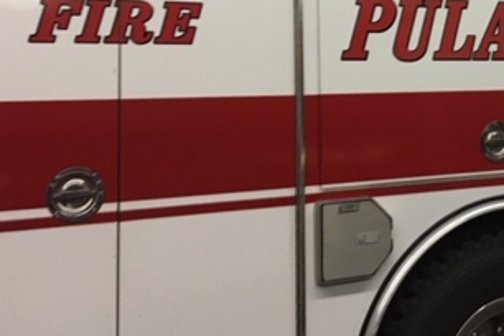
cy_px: 30
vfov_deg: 21.1
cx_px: 478
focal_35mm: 63
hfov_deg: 30.2
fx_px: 882
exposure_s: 1/24
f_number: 2.2
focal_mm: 4.15
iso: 200
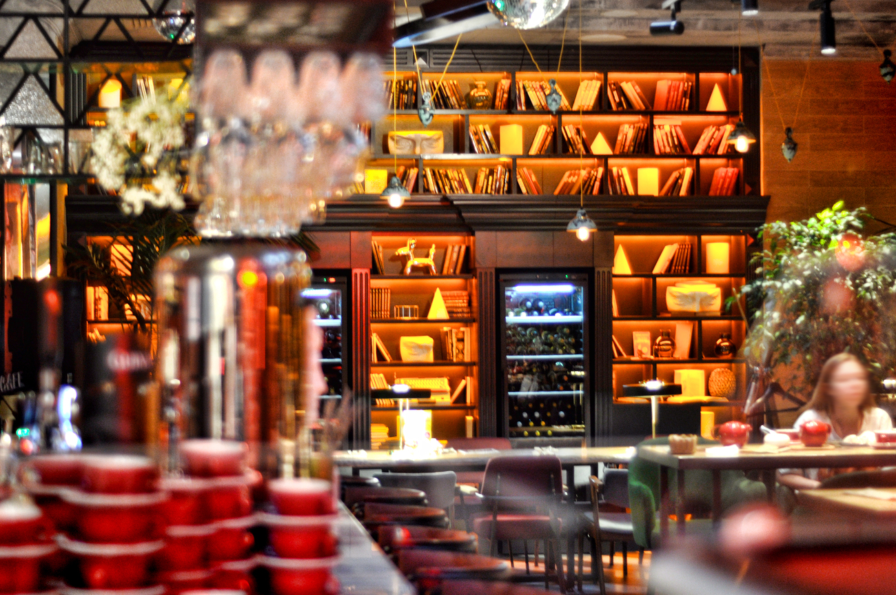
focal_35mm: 75
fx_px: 1864
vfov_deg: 18.1
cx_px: 448
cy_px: 298
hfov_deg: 27.0
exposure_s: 1/20
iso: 500
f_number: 1.8
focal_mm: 50
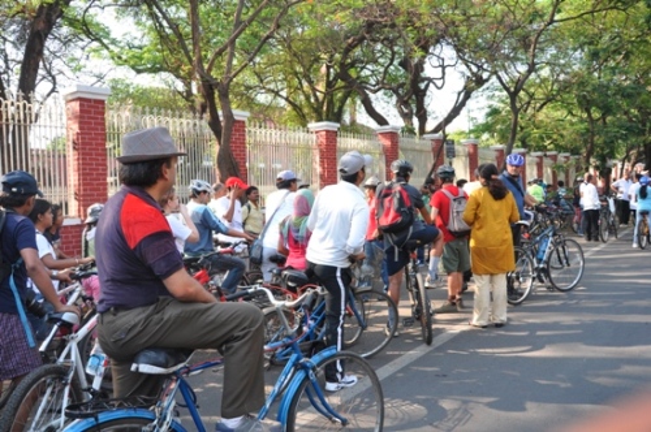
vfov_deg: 41.6
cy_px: 216
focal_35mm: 32
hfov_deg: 59.6
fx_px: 569
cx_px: 326
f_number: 6.3
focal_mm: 21
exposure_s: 1/160
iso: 400
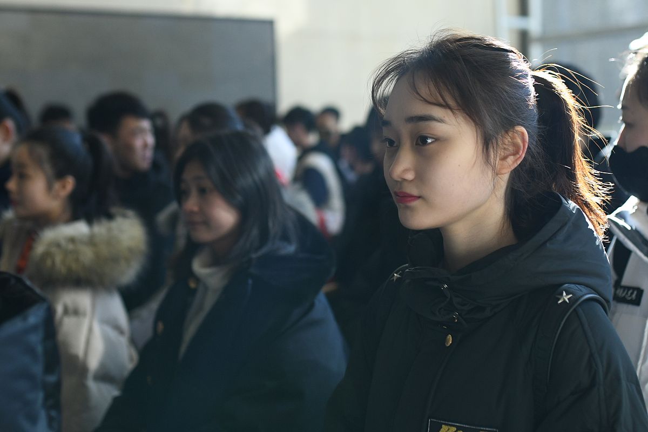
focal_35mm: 52
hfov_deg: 38.2
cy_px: 216
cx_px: 324
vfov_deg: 26.0
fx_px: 936
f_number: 2.2
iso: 1250
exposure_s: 1/2500
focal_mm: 35
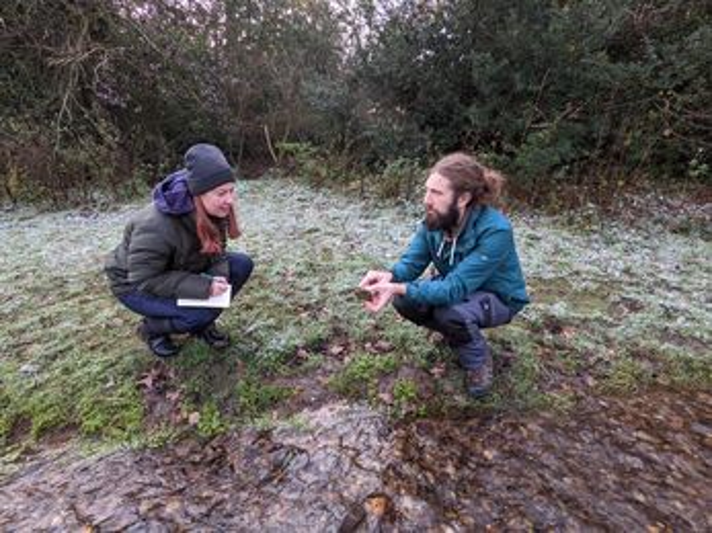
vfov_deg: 78.1
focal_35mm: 16
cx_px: 356
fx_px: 329
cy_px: 266
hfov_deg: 94.5
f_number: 2.2
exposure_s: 1/71.1
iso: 32
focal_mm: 2.22
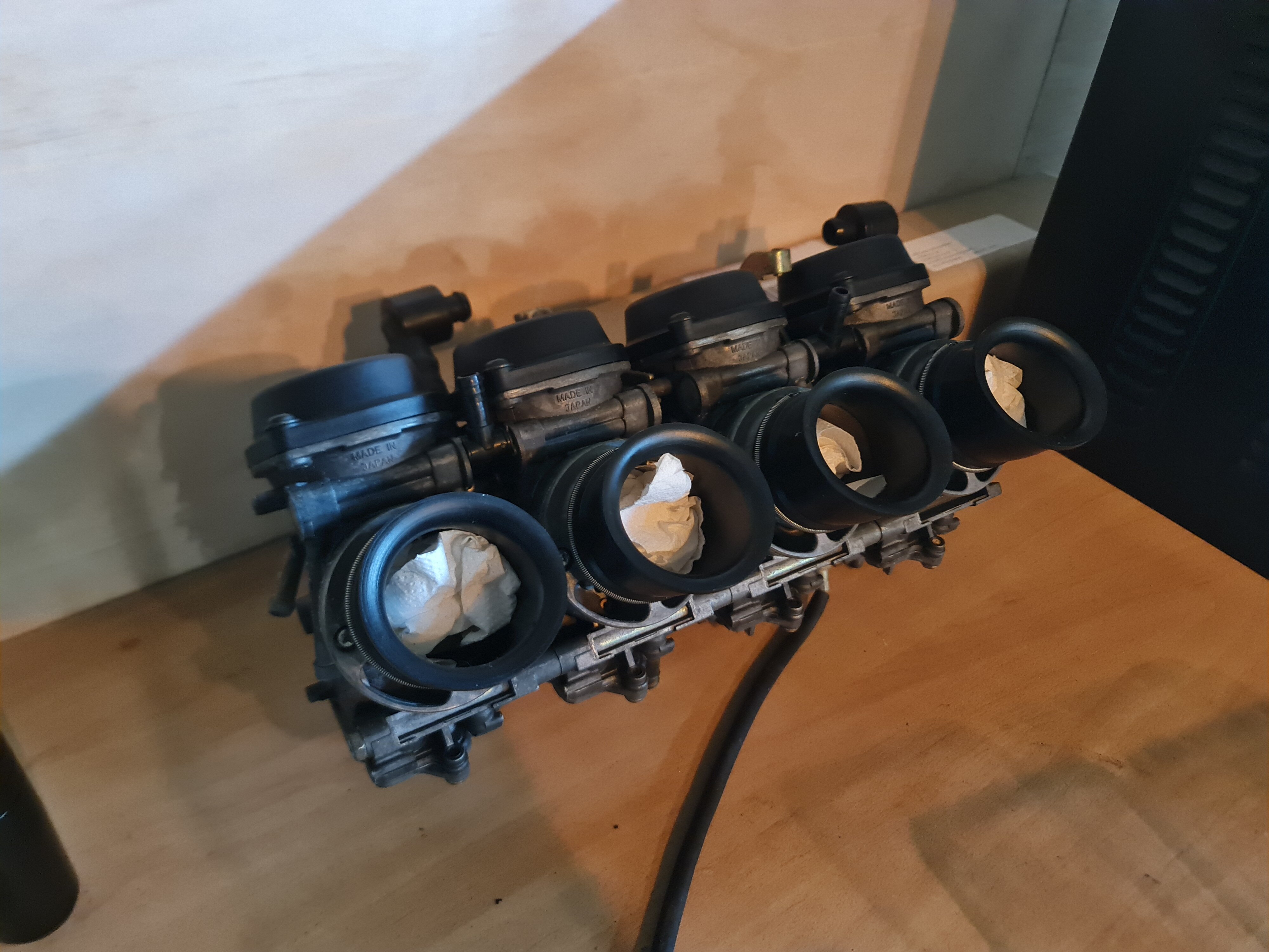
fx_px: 916
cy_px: 476
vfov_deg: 54.9
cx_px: 634
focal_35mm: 25
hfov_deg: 69.4
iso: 1250
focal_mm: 7
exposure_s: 1/25
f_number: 1.8
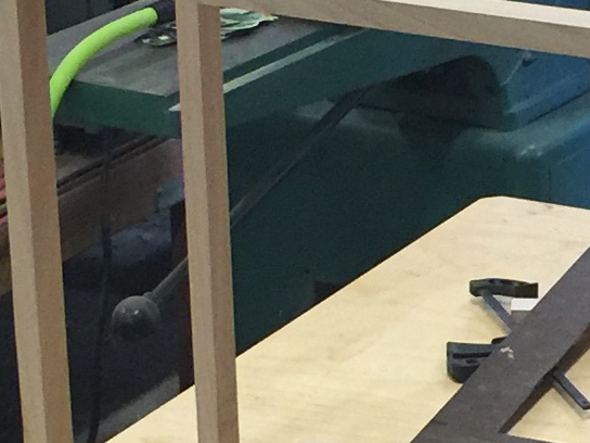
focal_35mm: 174
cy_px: 350
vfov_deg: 8.5
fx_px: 2966
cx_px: 568
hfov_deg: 11.3
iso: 100
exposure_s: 1/10
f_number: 2.2
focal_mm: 4.15
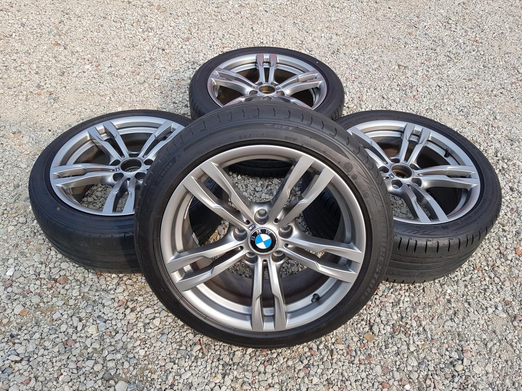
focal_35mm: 26
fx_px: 392
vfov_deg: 53.1
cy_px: 196
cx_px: 261
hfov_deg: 67.3
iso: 40
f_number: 1.7
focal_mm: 4.3
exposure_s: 1/770
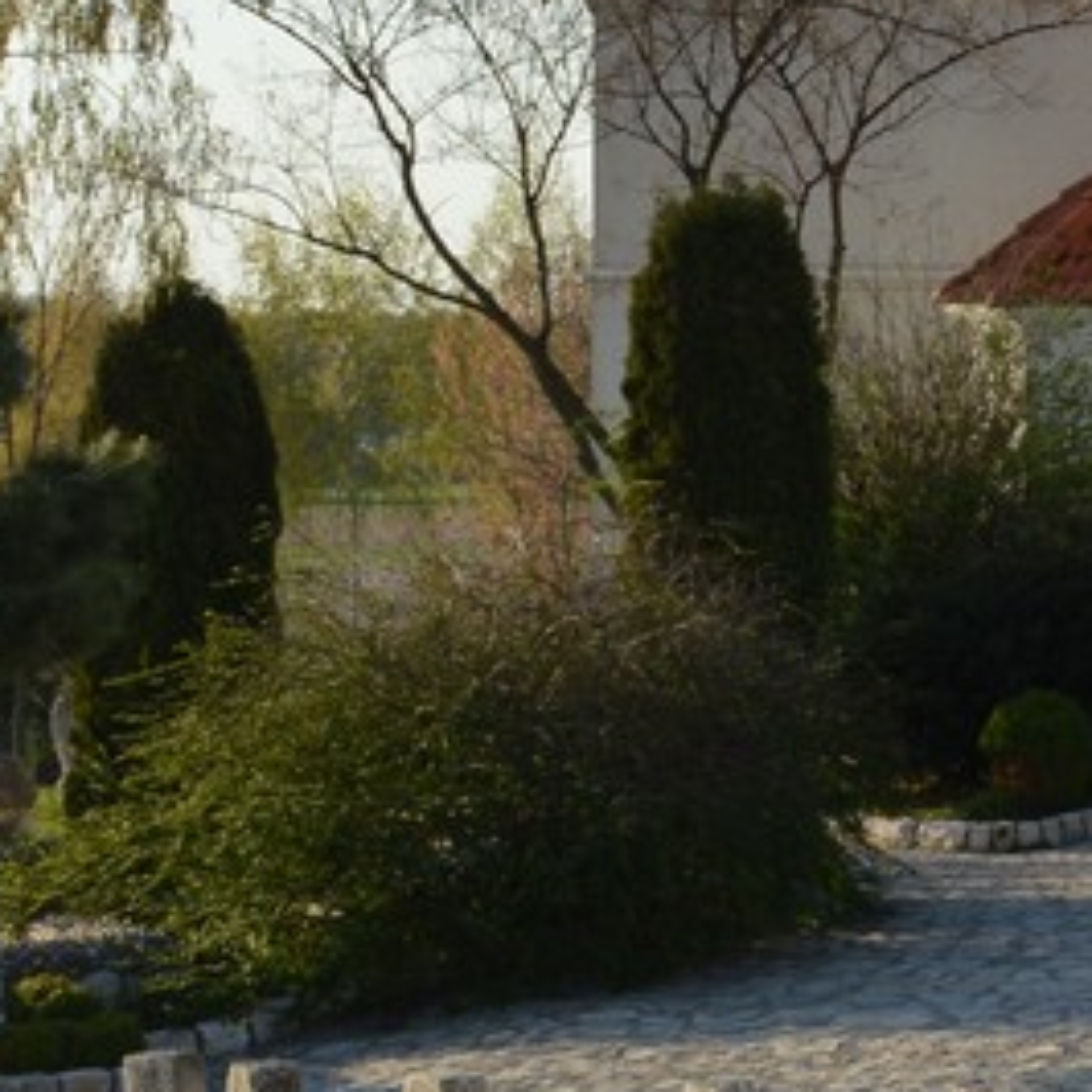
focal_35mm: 164
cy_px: -127
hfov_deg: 9.8
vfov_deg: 10.5
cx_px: 2291
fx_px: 5839
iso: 100
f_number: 7.1
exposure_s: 1/200
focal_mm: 21
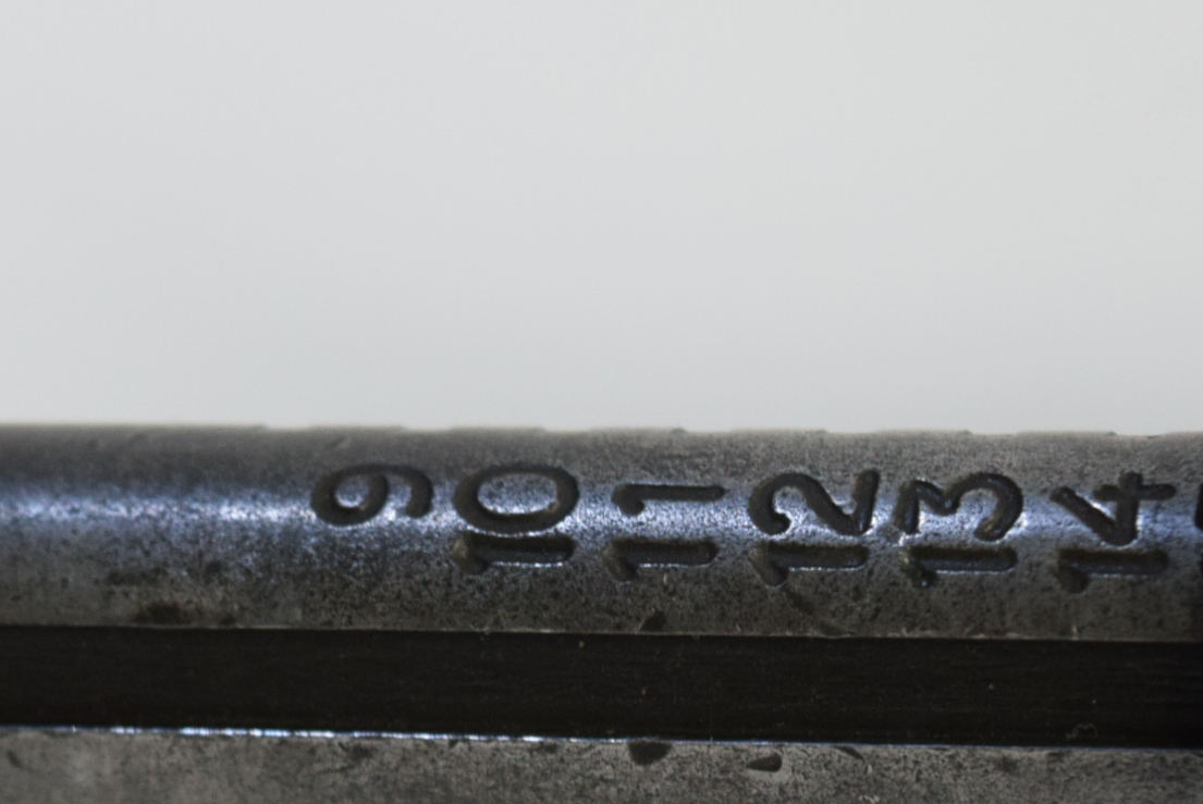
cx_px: 218
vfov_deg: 6.2
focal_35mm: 223
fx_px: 7470
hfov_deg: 9.2
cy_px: 556
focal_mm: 55
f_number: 5.6
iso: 1250
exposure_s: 1/125
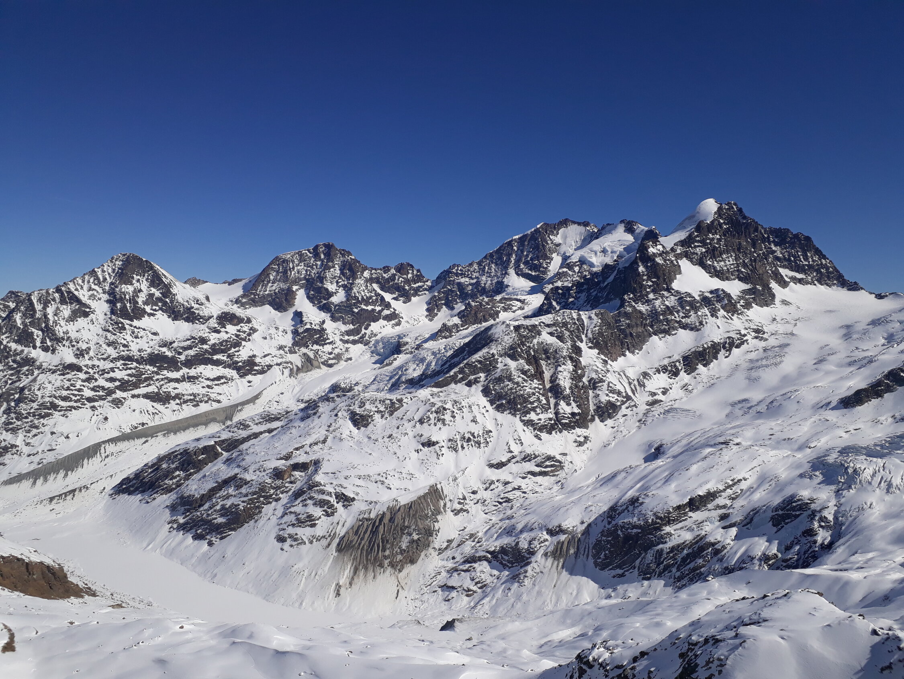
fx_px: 705
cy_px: 340
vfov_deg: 51.4
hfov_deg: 65.3
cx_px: 452
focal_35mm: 27
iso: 40
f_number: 1.9
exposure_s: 1/5181
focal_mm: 3.6
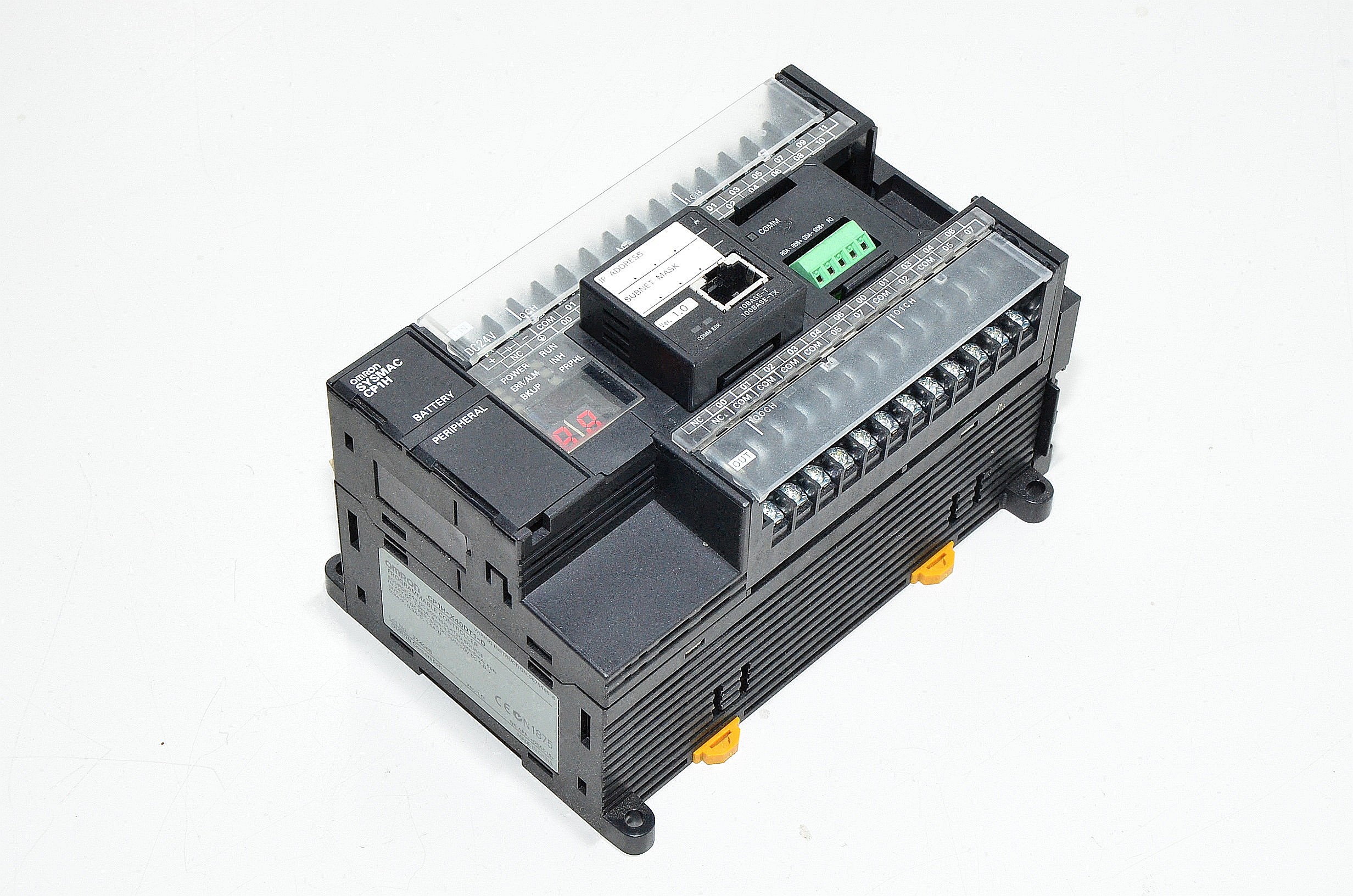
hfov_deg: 23.4
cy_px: 448
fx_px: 3263
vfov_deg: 15.6
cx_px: 676
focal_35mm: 87
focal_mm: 58
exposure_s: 1/50
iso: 1600
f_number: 16
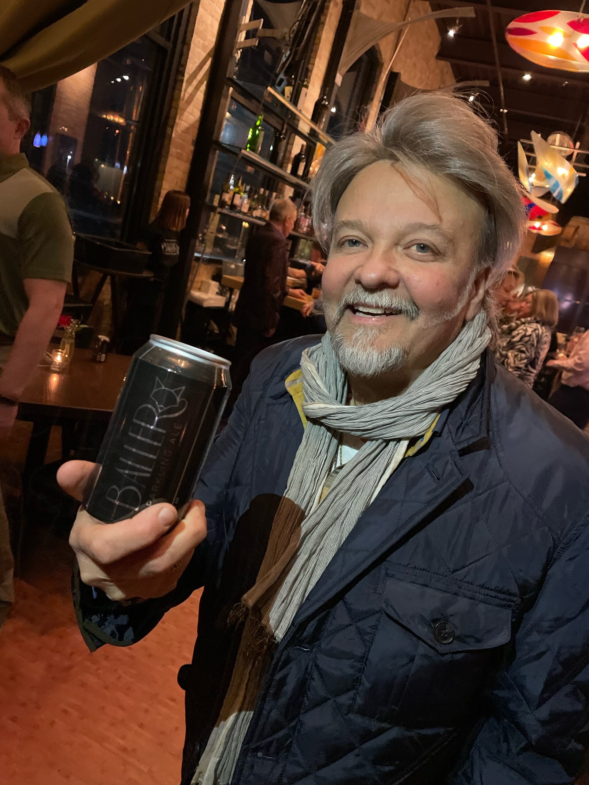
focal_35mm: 26
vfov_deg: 67.3
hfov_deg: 53.1
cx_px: 294
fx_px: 590
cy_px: 392
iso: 640
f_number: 1.6
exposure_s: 1/30
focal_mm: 4.2
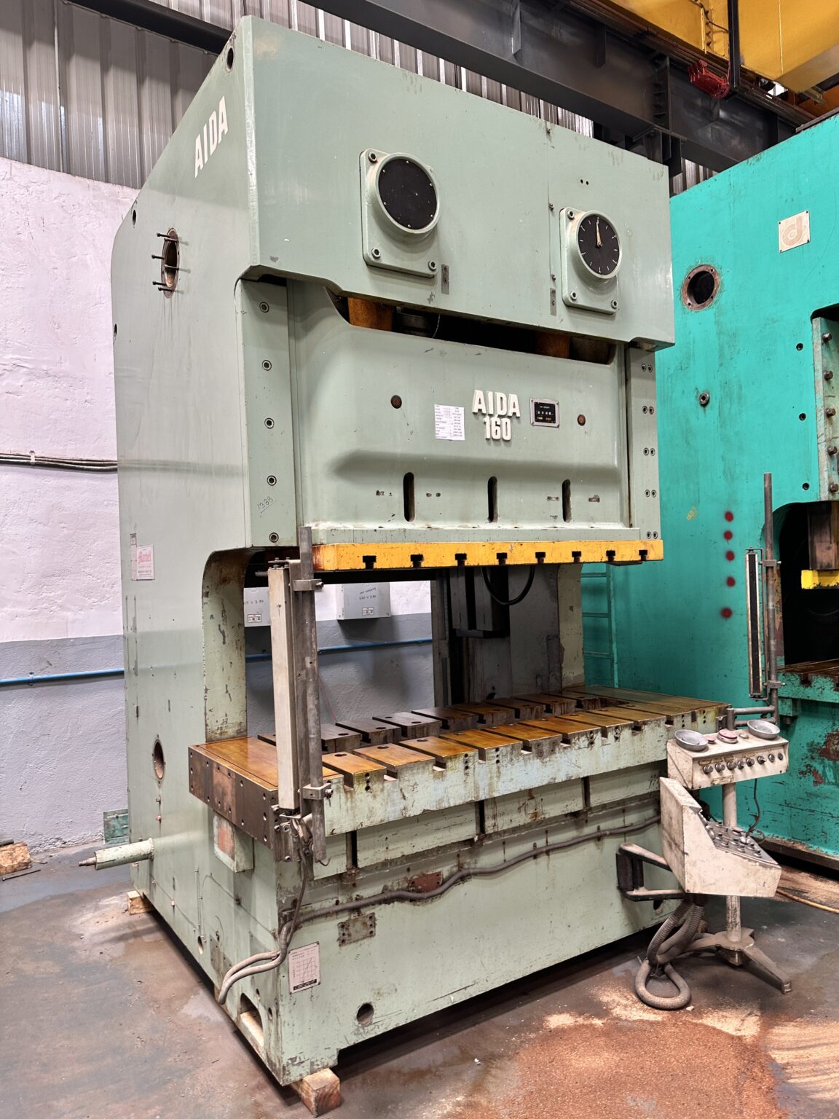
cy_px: 560
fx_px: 776
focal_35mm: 24
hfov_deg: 56.8
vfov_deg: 71.6
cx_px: 420
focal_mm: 6.86
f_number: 1.78
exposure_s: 1/50
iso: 125
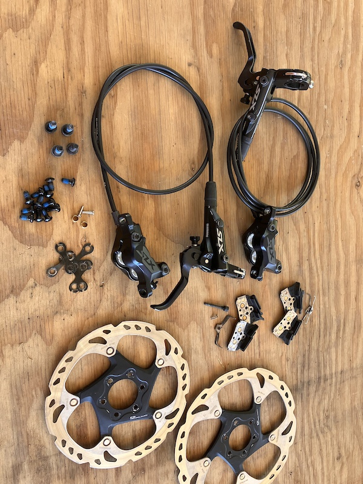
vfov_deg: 63.4
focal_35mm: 28
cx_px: 182
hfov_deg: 49.7
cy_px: 242
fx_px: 391
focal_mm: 3.99
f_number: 1.8
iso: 80
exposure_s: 1/121
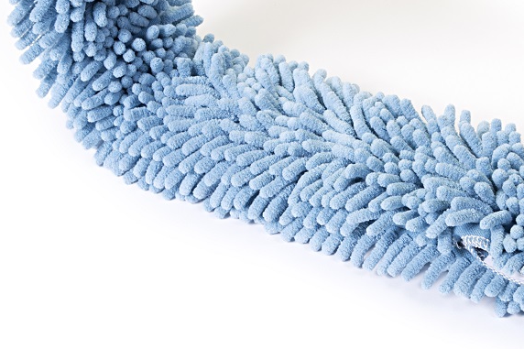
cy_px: 103
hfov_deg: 13.6
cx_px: 398
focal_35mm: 151
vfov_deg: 9.1
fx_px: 2197
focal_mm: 48
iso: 100
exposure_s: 1/100
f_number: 14
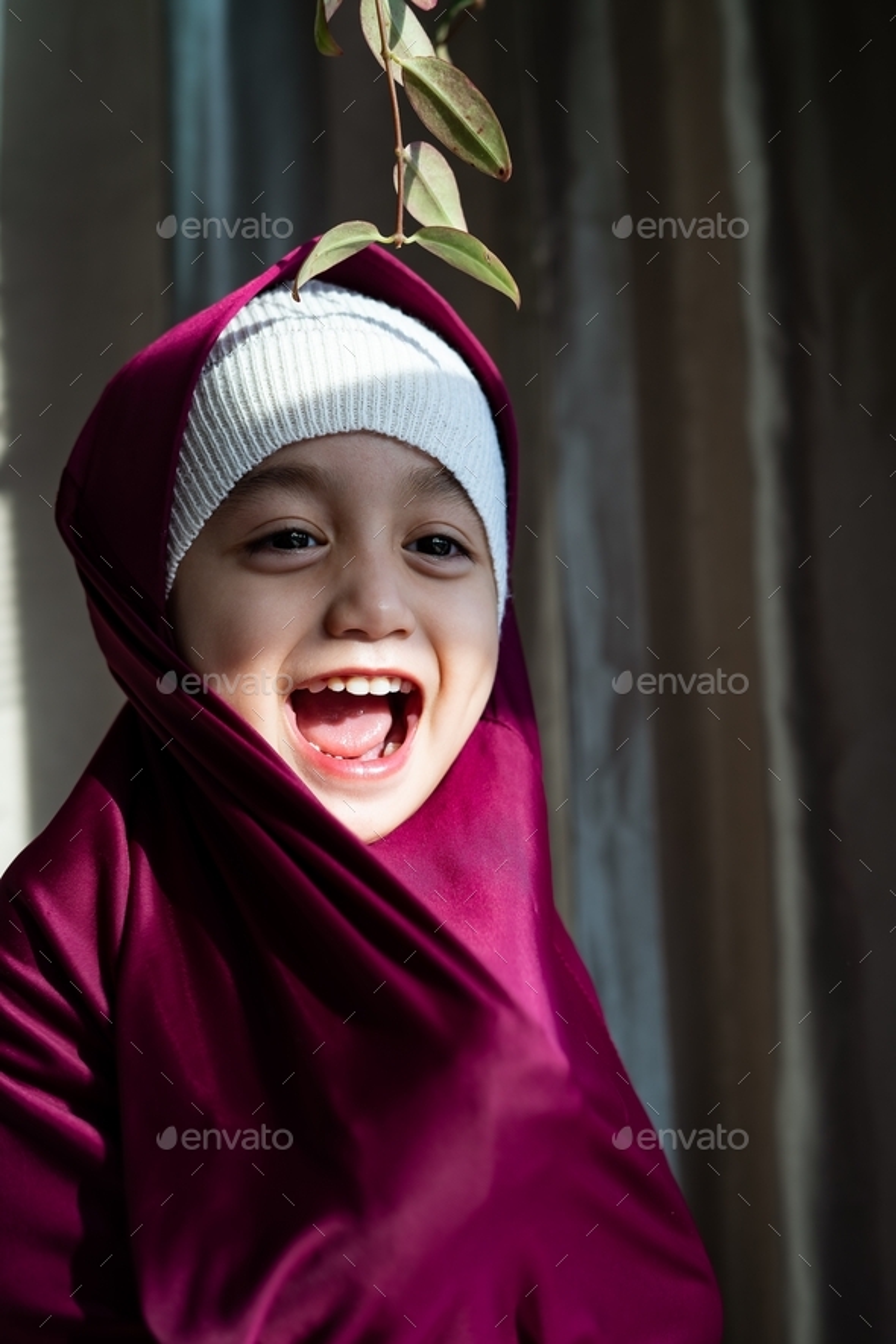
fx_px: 1867
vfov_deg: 39.6
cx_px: 448
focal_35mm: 50
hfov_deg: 27.0
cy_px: 672
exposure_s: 1/160
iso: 160
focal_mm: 50
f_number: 4
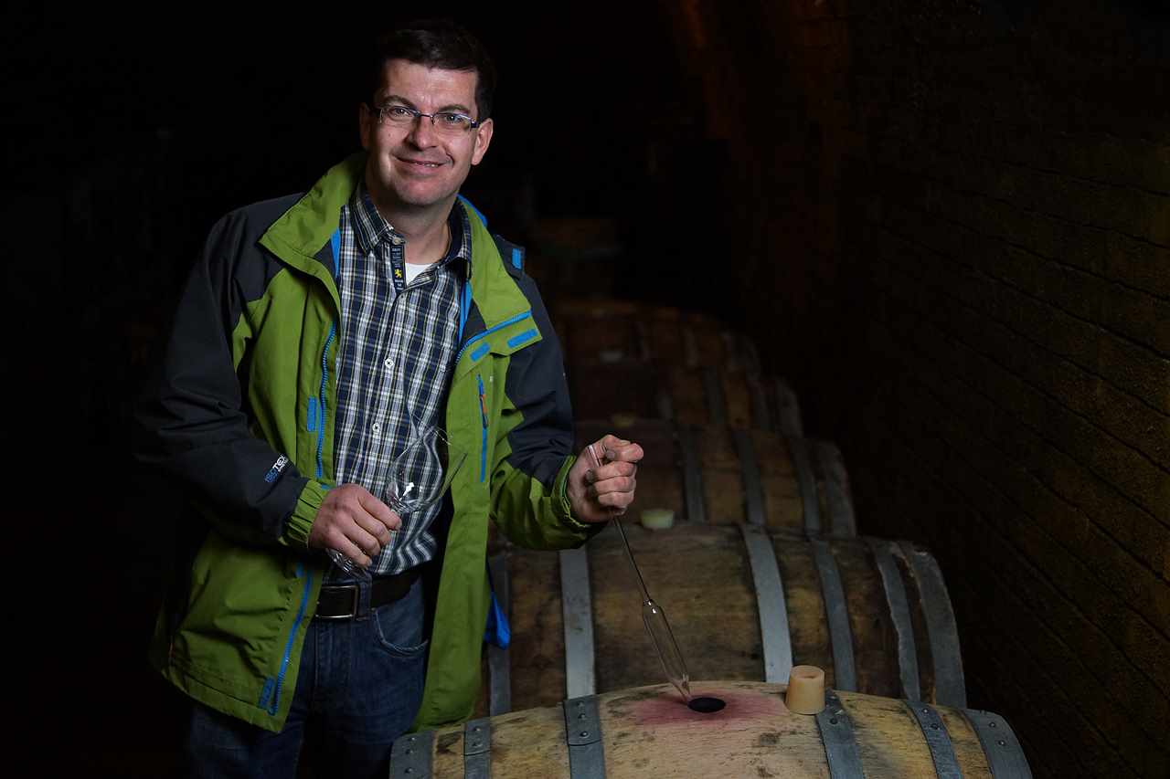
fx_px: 1706
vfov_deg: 25.7
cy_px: 390
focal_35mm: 52
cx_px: 585
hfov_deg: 37.9
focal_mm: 35
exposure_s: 1/250
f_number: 2
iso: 800
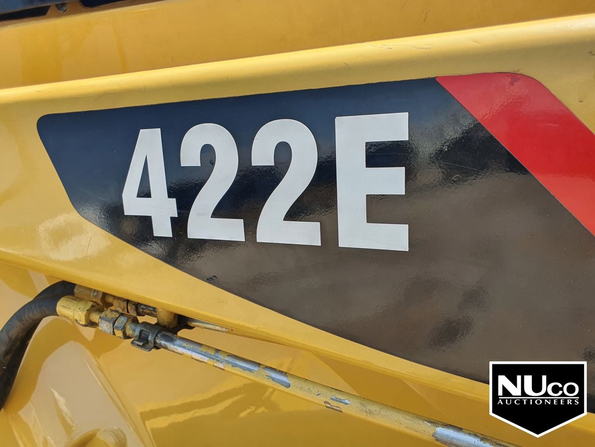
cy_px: 224
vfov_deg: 53.1
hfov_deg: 67.3
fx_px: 447
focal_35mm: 26
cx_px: 298
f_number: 2.4
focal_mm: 4.3
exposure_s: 1/540
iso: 50
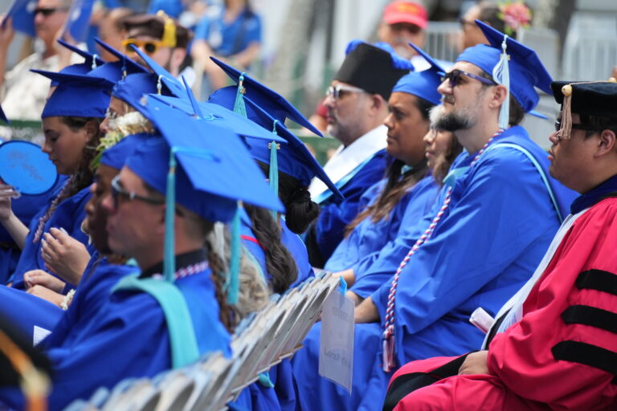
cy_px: 206
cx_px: 308
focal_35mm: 525
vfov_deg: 2.6
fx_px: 8997
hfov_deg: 3.9
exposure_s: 1/500
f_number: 6.3
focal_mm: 350
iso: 800
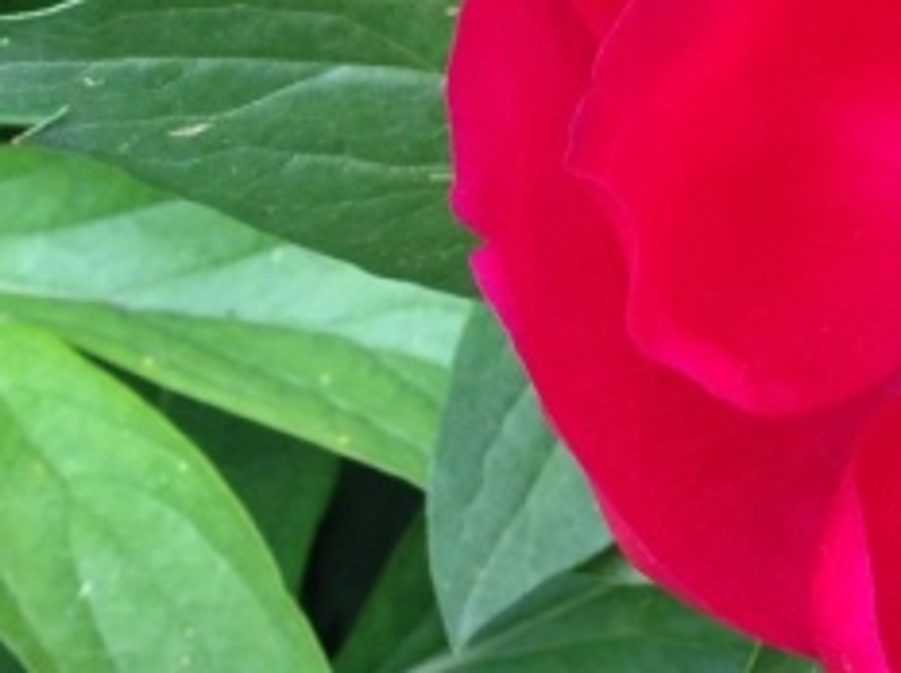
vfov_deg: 16.7
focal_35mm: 88
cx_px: 1090
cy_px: 240
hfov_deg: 20.8
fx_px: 2287
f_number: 2.4
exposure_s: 1/120
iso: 64
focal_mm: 4.12
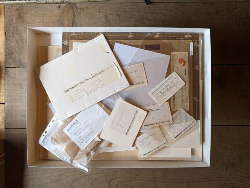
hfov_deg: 71.5
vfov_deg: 57.0
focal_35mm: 24
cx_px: 125
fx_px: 174
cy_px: 94
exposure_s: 1/53.3
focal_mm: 6.81
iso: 66
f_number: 1.85
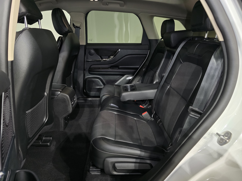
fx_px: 161
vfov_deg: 58.9
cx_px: 121
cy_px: 90
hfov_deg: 73.9
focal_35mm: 23
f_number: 1.7
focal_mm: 6.3
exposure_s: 1/60
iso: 800
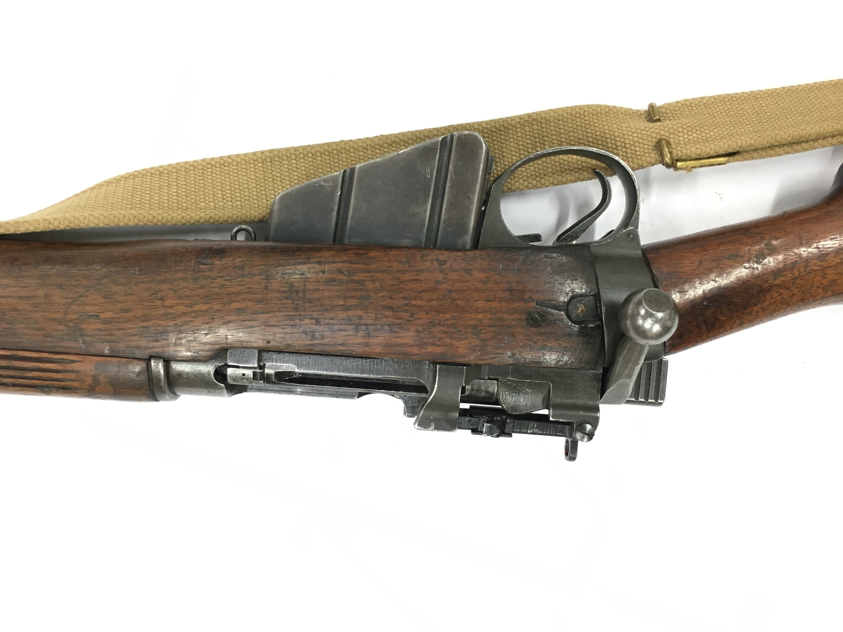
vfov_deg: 48.2
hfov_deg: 61.7
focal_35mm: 29
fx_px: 706
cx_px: 422
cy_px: 316
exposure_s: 1/33
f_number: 2.2
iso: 160
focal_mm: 4.15
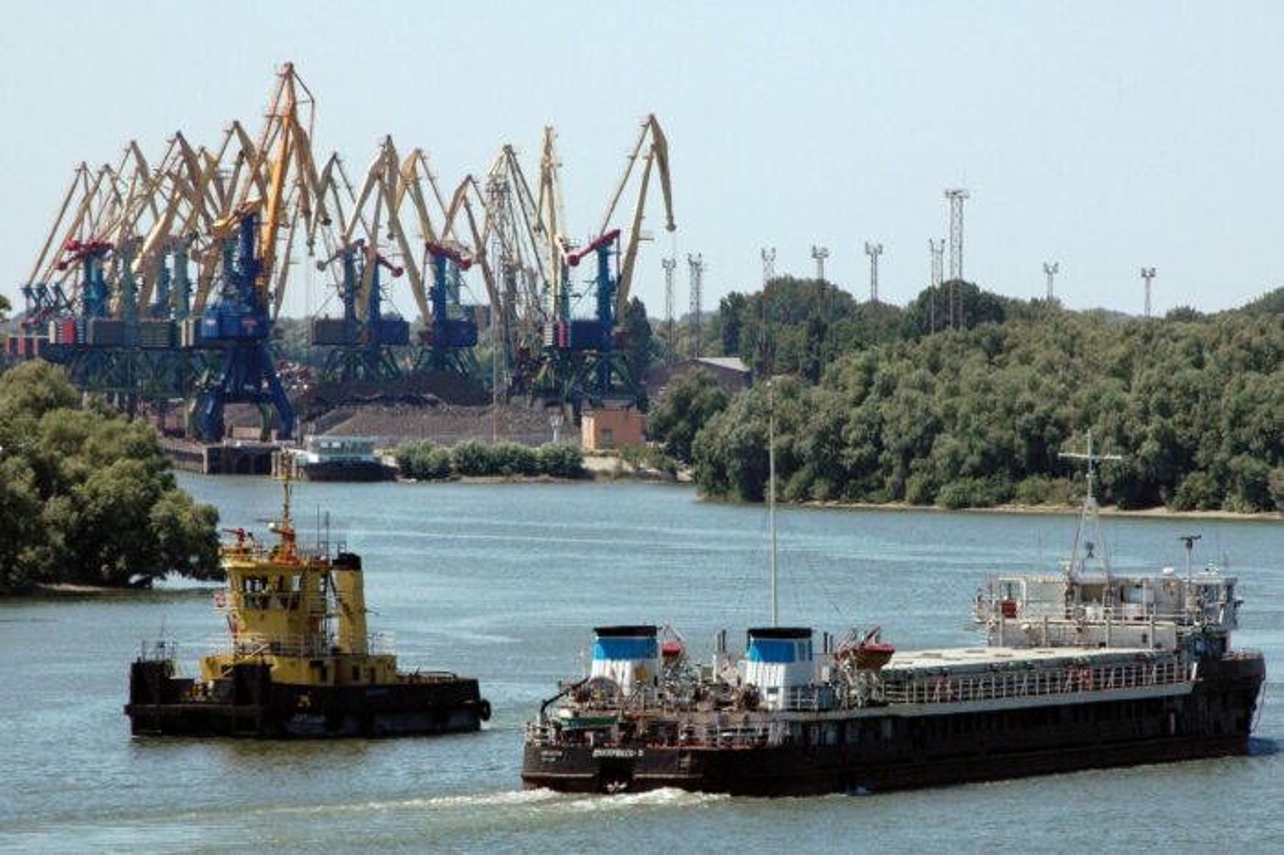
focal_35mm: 285
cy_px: 428
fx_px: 10160
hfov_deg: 7.2
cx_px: 642
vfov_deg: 4.8
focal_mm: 190
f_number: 10
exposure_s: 1/1600
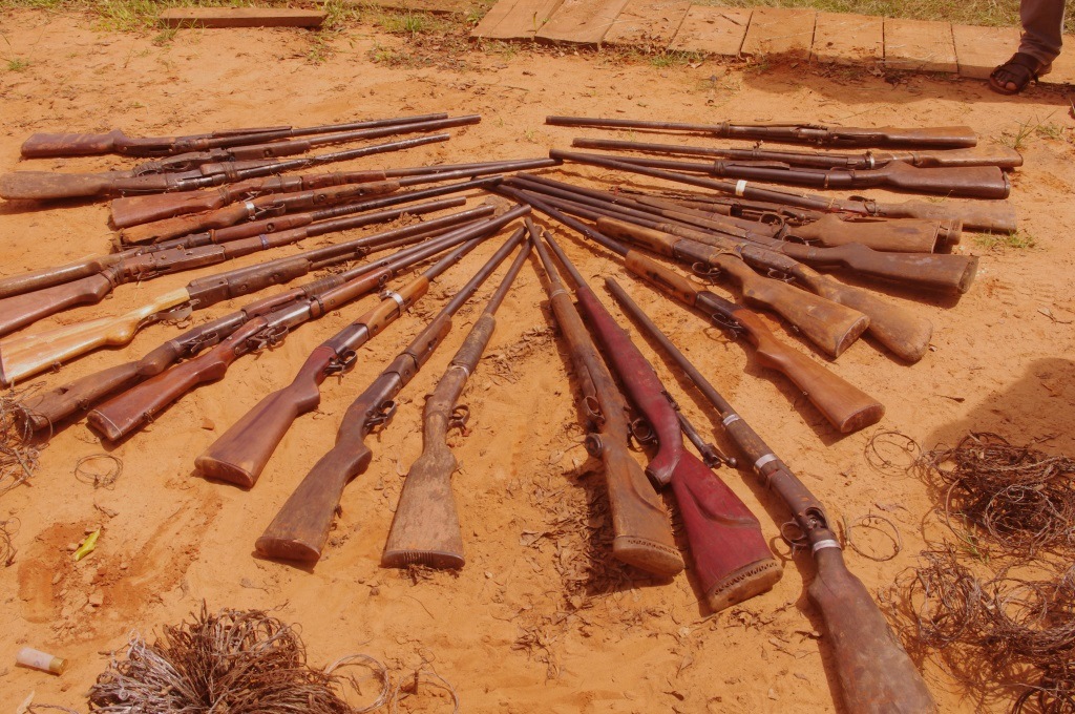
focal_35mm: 34
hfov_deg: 55.9
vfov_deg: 38.8
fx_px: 1014
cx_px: 538
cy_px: 357
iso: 200
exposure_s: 1/125
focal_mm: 23.13
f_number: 11
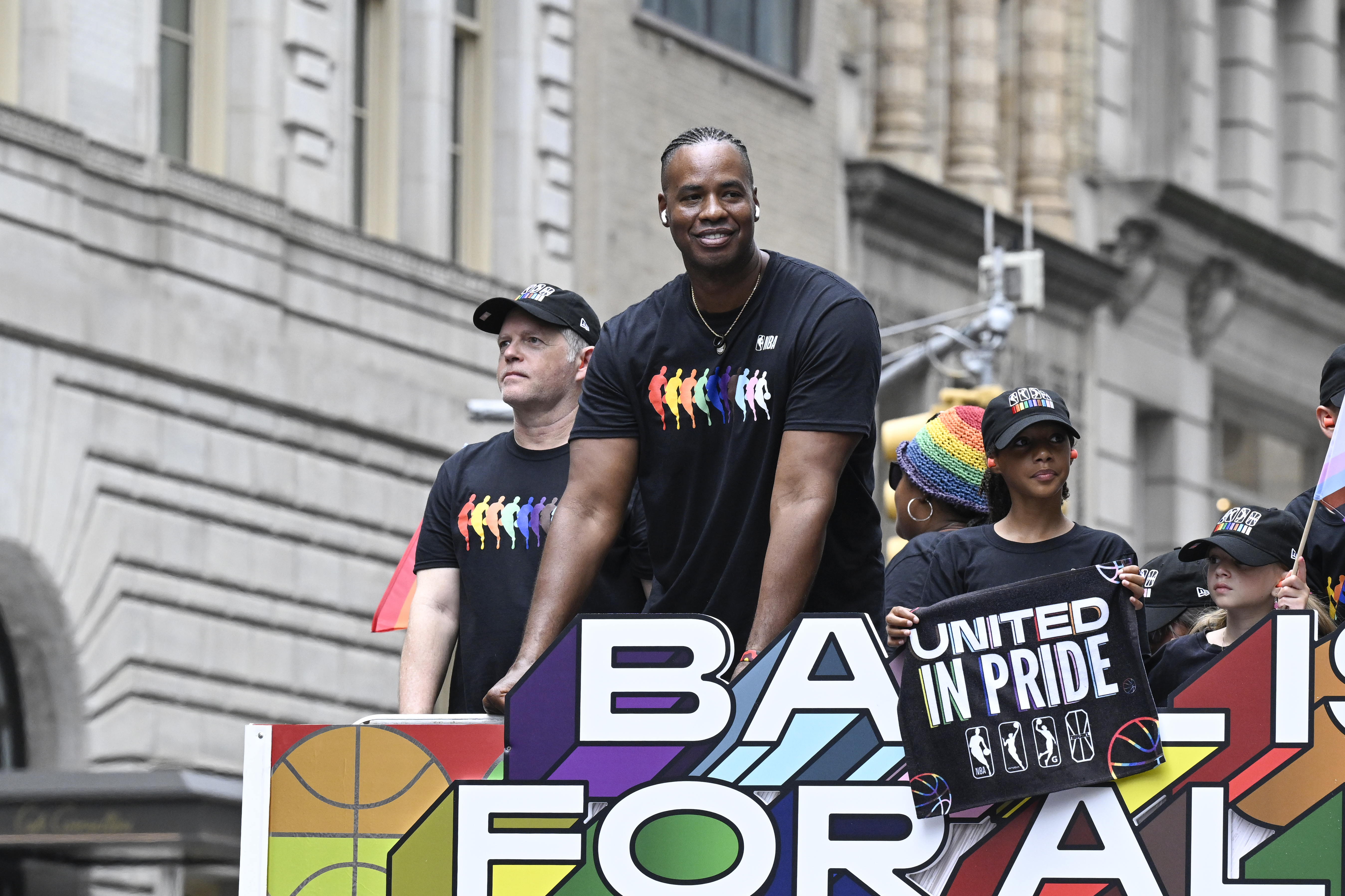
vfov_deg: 6.1
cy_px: 448
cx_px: 672
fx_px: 8404
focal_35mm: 225
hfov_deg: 9.2
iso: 1600
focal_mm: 150
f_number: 5.6
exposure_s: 1/1250
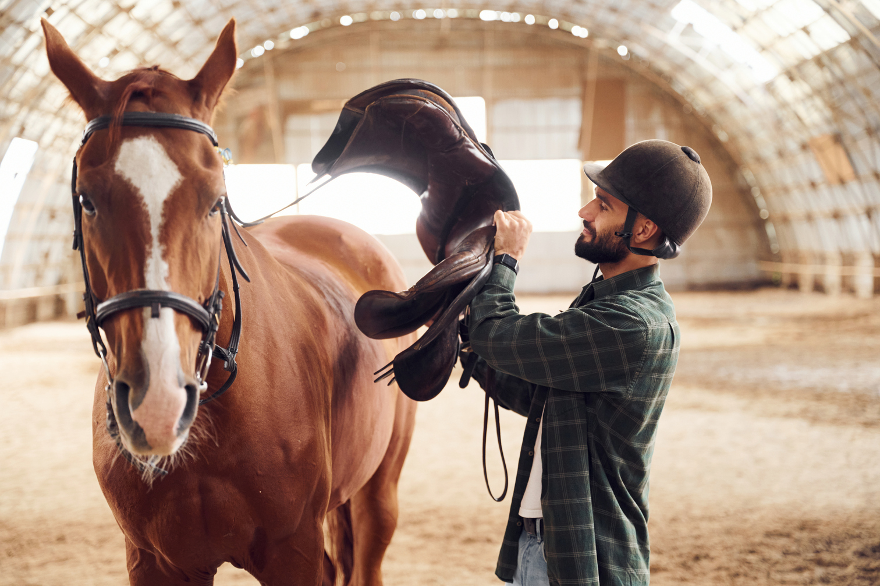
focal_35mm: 70
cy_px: 293
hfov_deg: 28.9
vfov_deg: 19.4
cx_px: 440
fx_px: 1710
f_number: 2.8
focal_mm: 70
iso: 1600
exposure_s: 1/160
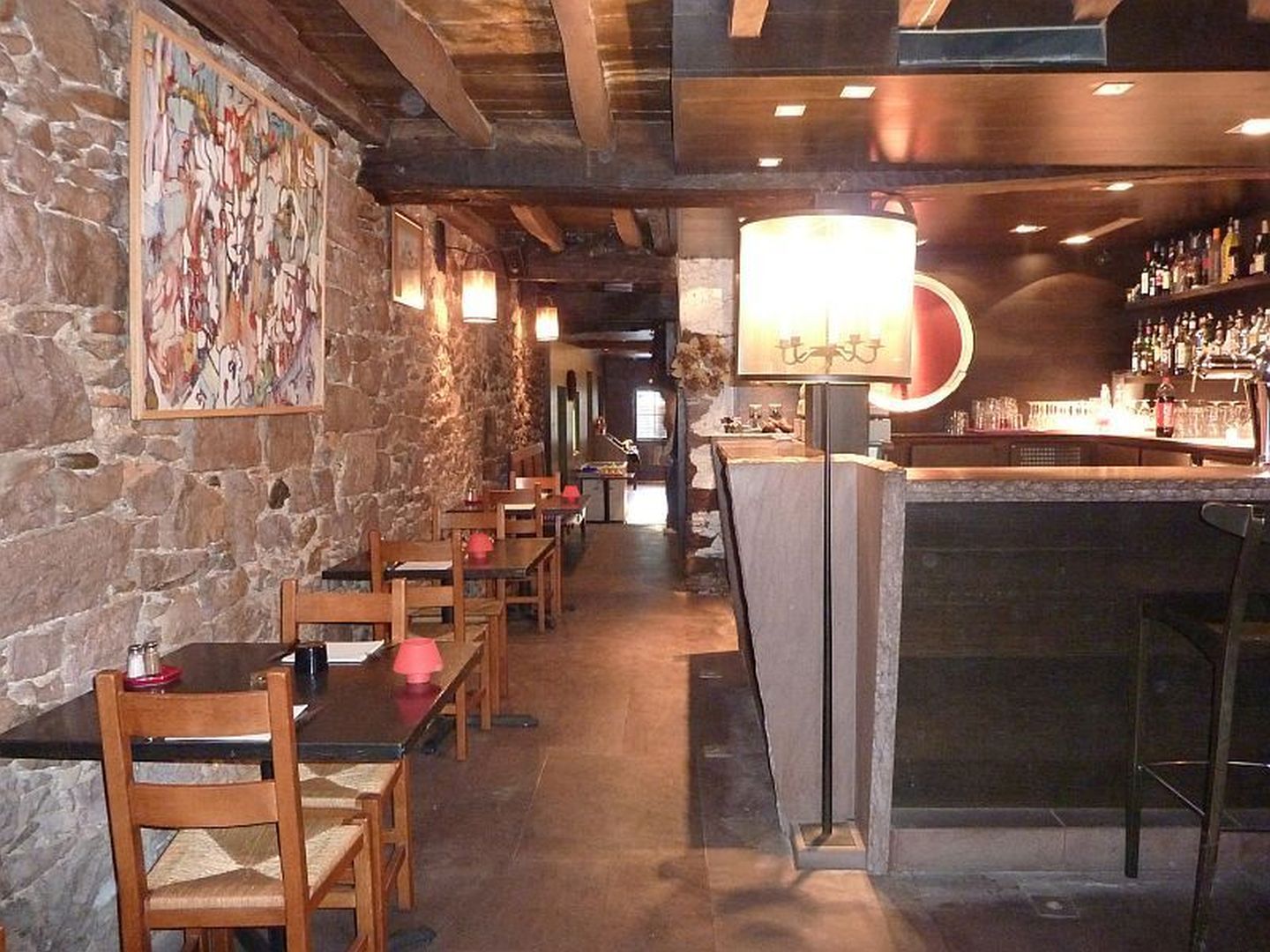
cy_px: 476
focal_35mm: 25
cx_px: 635
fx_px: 917
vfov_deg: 54.9
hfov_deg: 69.4
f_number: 3.3
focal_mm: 4.1
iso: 640
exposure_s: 1/8
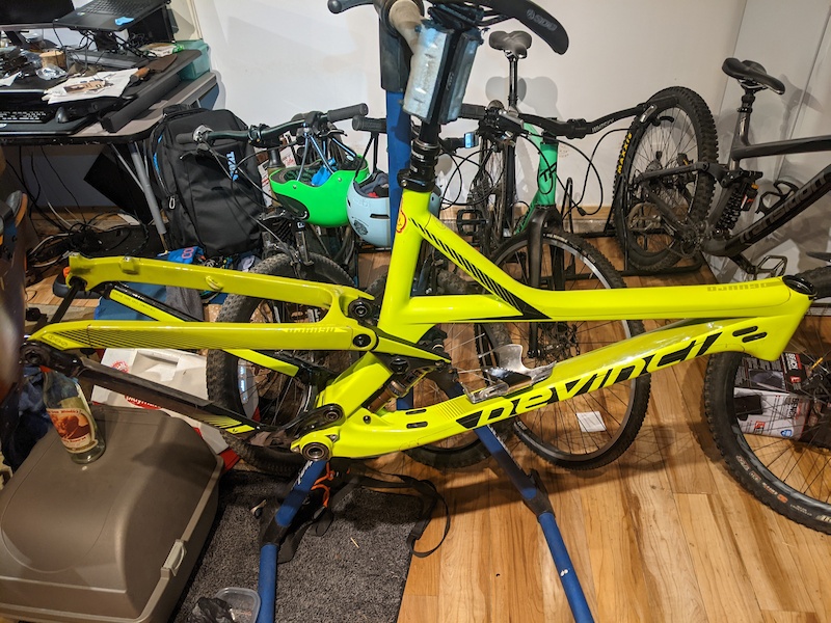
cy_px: 312
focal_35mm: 27
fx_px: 648
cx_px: 416
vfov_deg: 51.4
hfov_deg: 65.3
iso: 429
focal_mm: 4.44
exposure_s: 1/120
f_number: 1.8
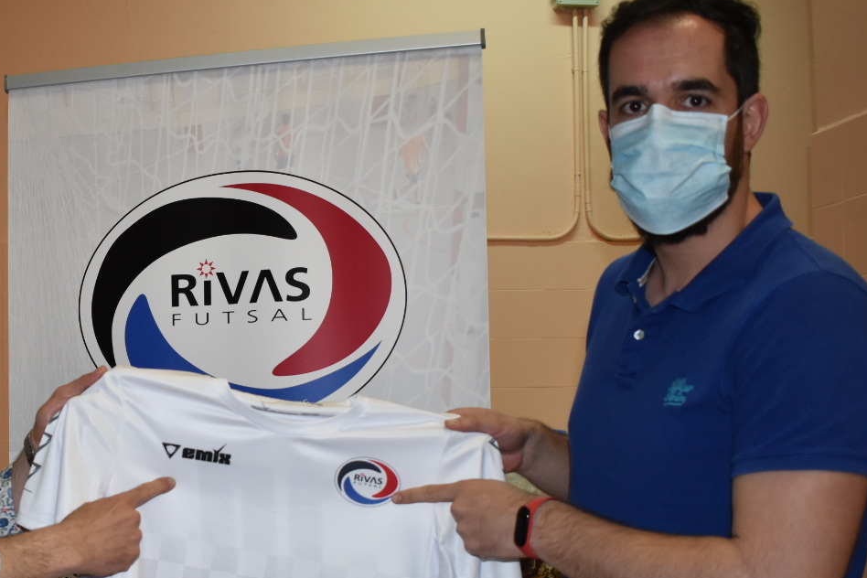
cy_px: 412
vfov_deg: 24.9
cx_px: 199
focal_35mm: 54
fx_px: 1297
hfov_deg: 36.0
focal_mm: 21
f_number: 3.8
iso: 800
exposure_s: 1/80
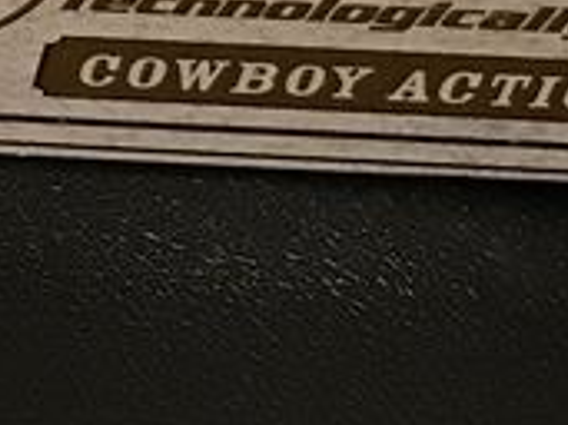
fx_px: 3230
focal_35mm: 197
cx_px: -887
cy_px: -305
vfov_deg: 7.3
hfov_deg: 8.9
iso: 100
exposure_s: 1/9
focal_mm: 3.99
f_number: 1.8
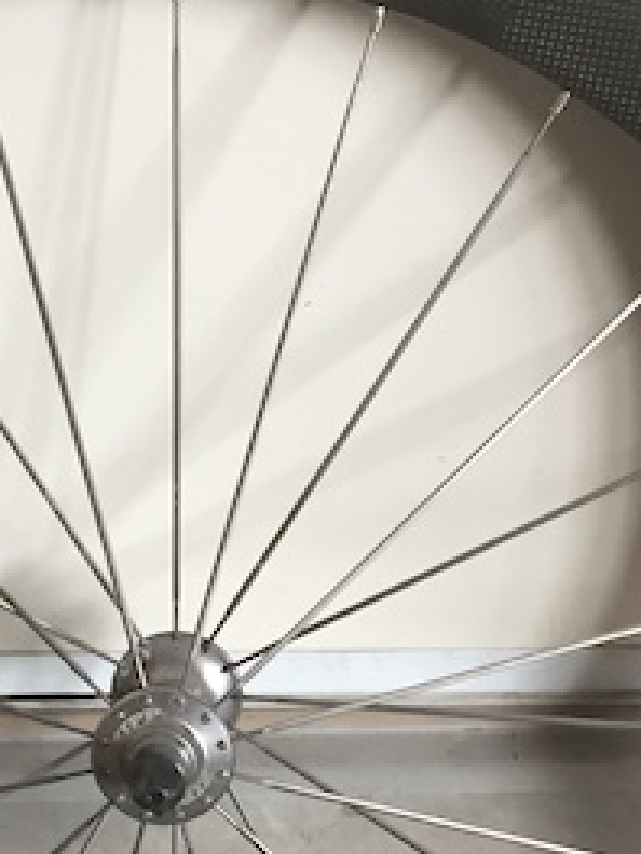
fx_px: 2173
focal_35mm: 88
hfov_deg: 16.7
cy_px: 699
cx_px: 207
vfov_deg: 21.9
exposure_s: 1/40
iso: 40
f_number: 2.2
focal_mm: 4.15
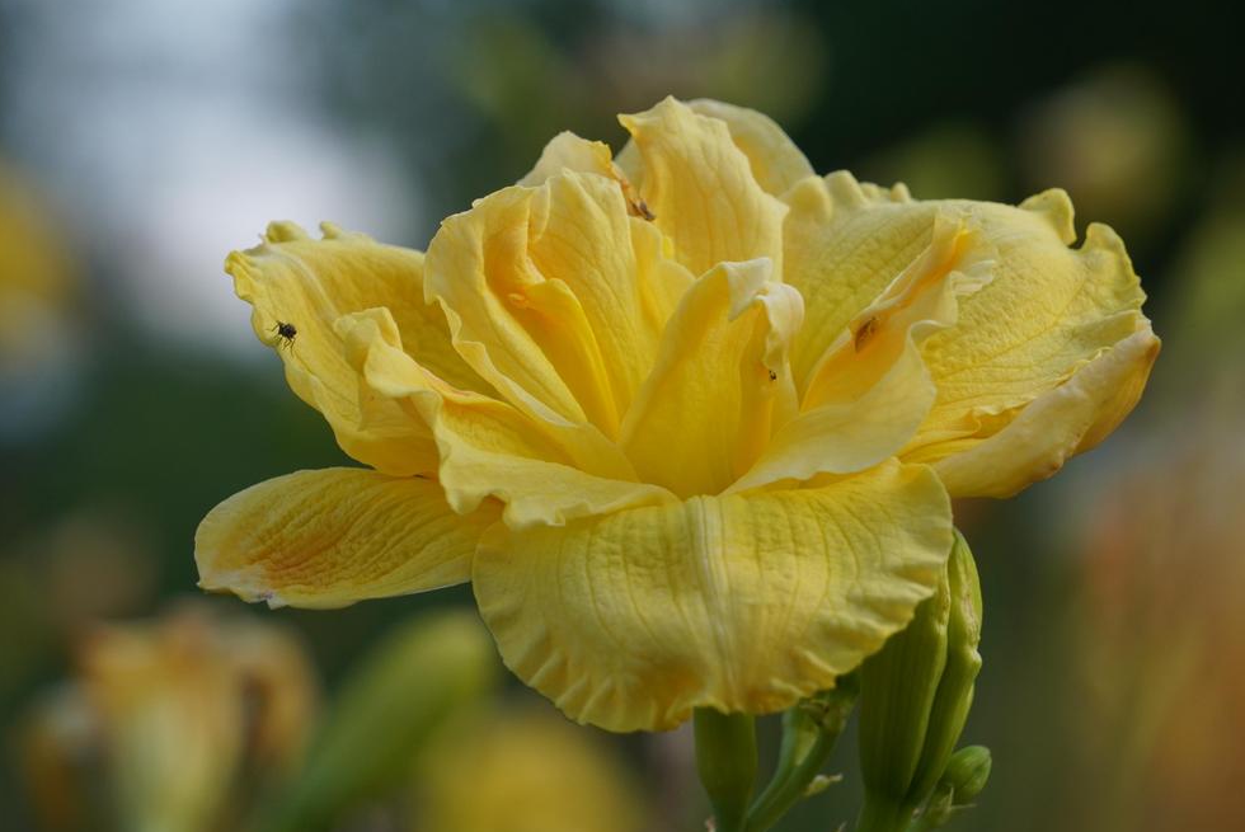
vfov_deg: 5.5
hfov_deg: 8.1
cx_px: 611
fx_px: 8739
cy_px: 419
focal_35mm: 253
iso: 500
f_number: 8
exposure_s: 1/320
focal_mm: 165
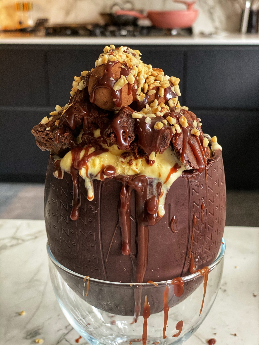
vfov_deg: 36.8
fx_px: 519
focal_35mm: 52
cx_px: 130
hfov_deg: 28.0
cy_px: 172
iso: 250
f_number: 2
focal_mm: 6
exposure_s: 1/38
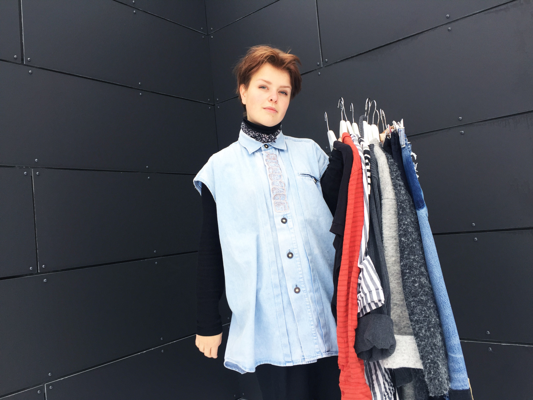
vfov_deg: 48.2
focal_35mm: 29
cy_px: 200
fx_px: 447
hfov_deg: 61.7
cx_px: 266
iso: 32
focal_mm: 4.15
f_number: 2.2
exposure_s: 1/100
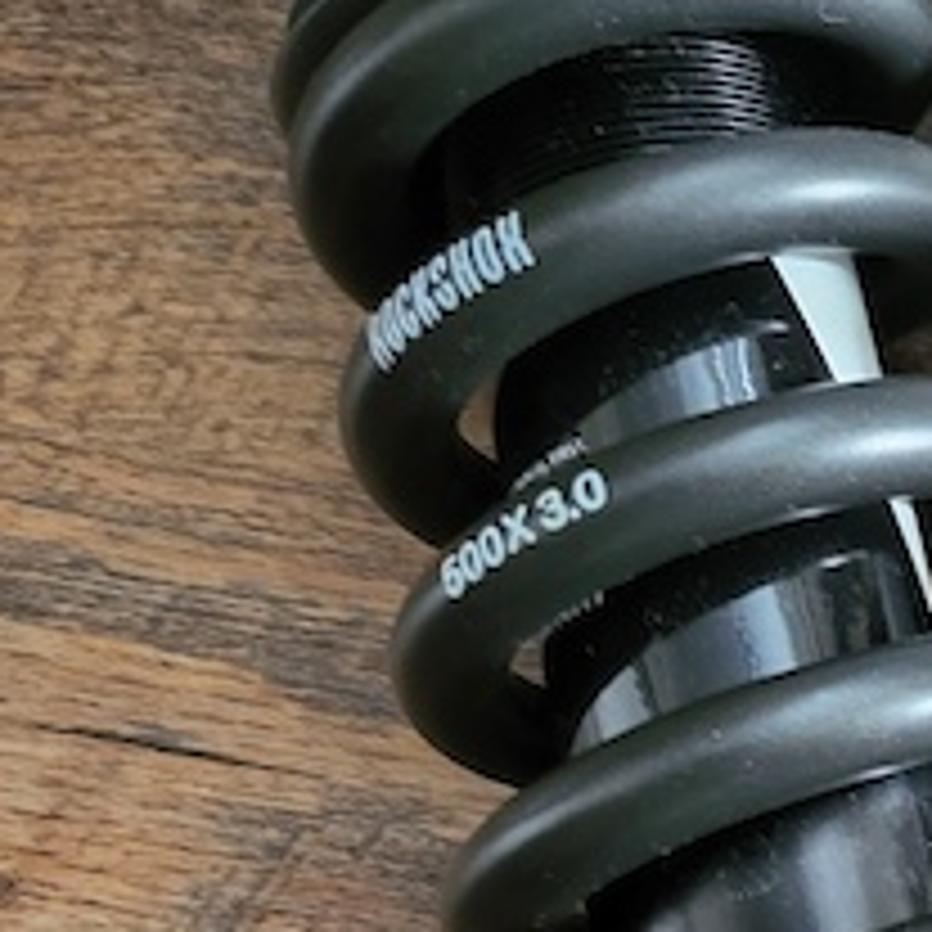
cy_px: 914
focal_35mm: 82
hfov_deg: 19.3
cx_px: 1256
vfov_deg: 20.5
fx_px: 2498
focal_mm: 5
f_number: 1.8
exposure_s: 1/24
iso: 500
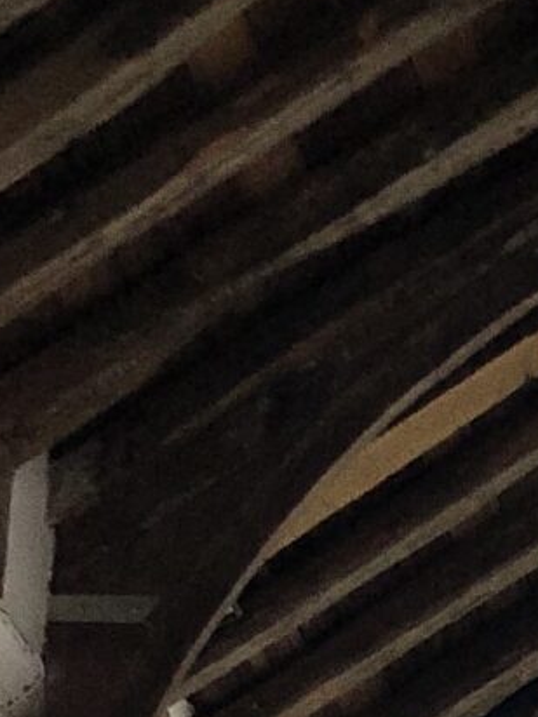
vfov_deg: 9.9
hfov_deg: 7.9
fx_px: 3606
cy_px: 1763
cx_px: 1254
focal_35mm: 174
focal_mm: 4
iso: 25
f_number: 1.8
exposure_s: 1/40
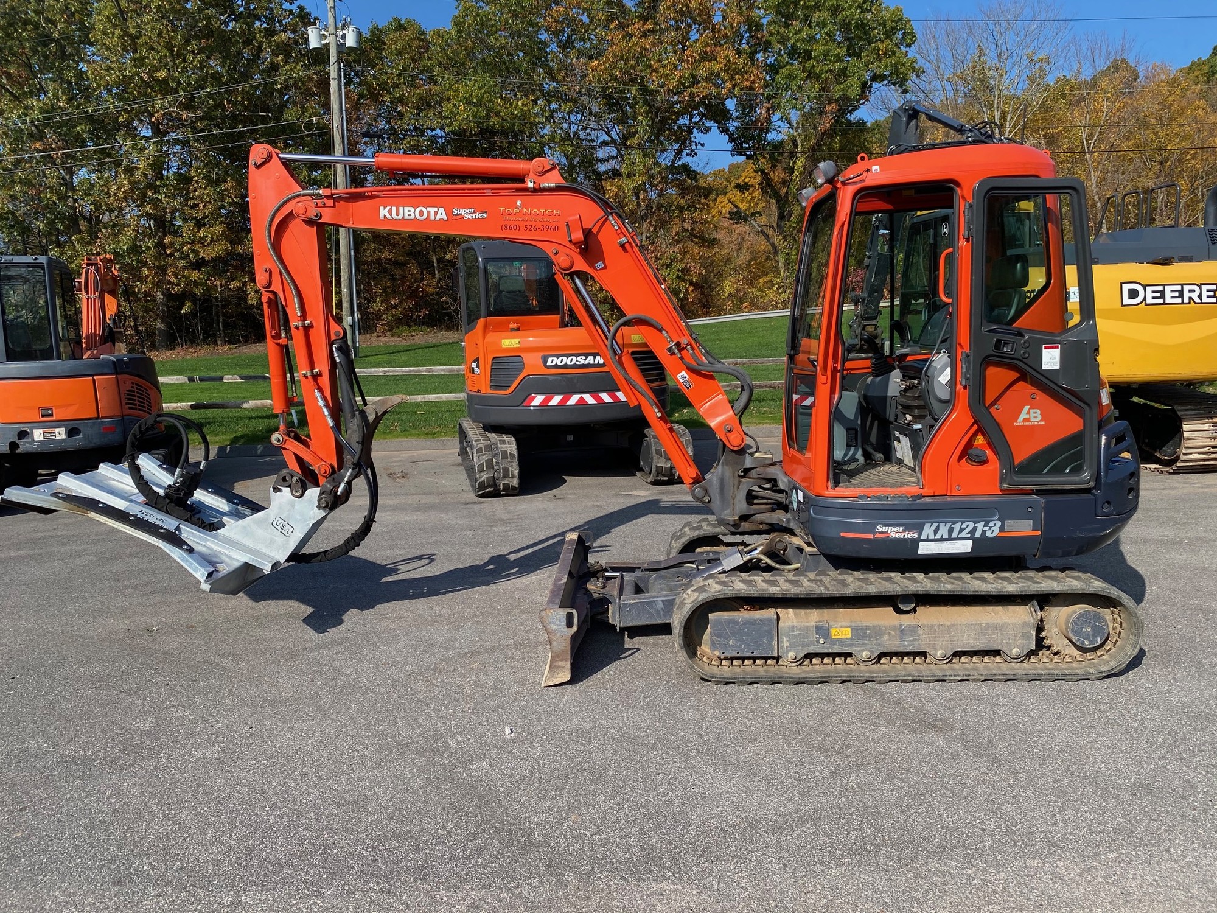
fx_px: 914
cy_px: 456
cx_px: 608
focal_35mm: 26
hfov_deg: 67.3
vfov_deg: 53.1
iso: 32
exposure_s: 1/1727
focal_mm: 4.25
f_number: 1.8
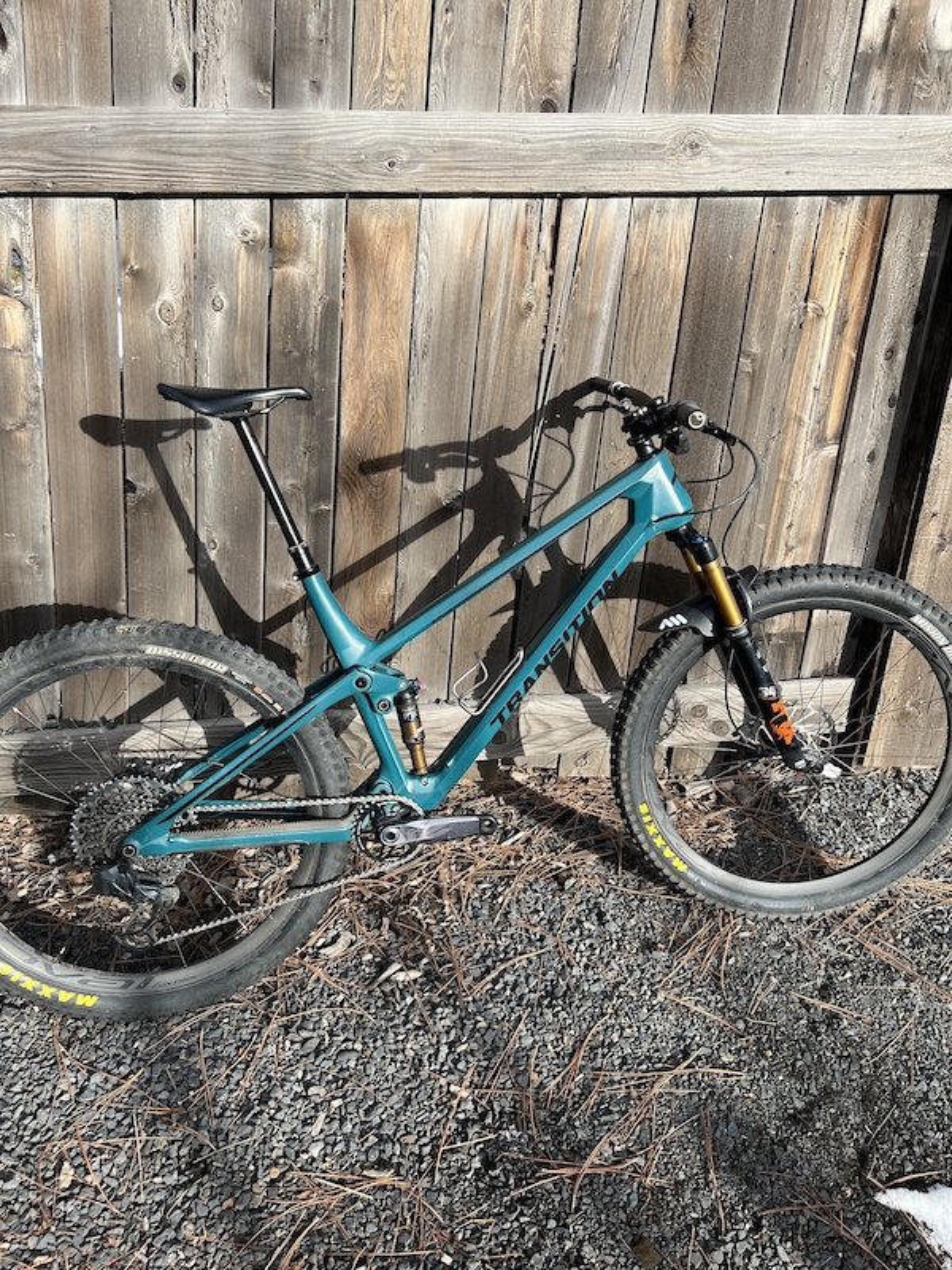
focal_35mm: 26
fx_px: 953
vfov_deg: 67.3
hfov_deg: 53.1
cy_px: 635
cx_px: 476
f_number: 1.5
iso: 50
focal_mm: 5.7
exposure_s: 1/1597
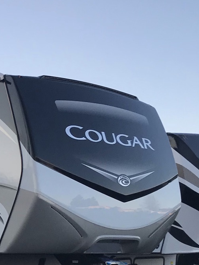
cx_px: -94
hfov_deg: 16.0
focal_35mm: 85
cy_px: 237
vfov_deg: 22.5
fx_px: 652
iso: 20
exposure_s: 1/404
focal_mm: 3.99
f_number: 1.8
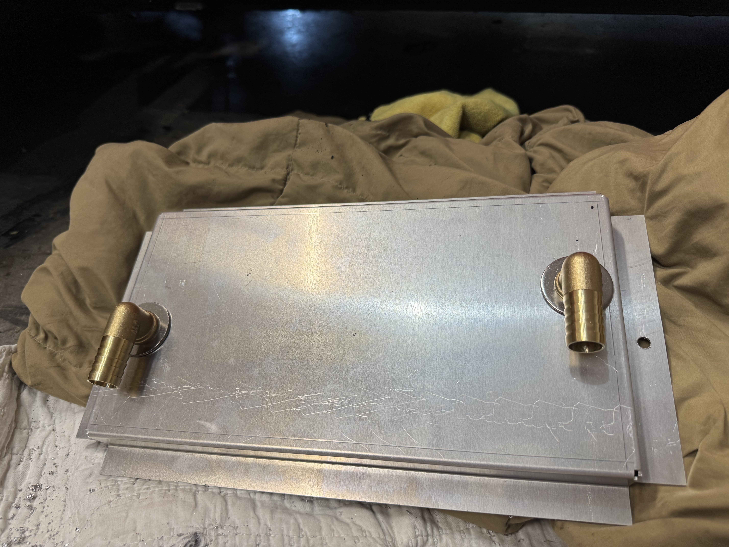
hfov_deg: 71.6
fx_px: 505
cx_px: 364
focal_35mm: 24
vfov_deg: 56.8
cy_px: 274
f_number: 1.78
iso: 125
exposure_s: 1/60
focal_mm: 6.76
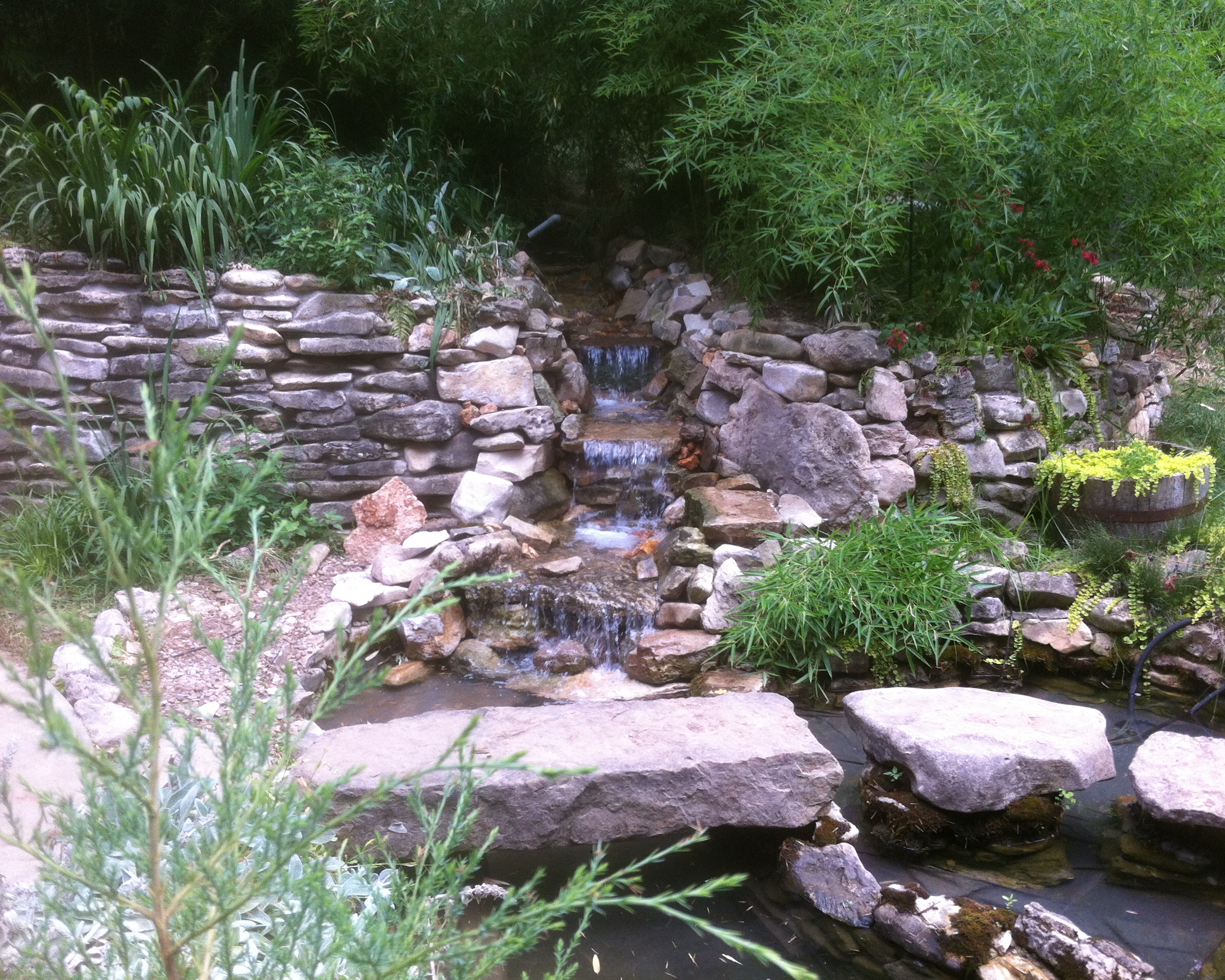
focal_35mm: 37
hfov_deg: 49.1
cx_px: 594
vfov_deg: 40.1
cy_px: 491
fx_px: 1341
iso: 100
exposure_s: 1/120
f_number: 2.8
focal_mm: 3.85
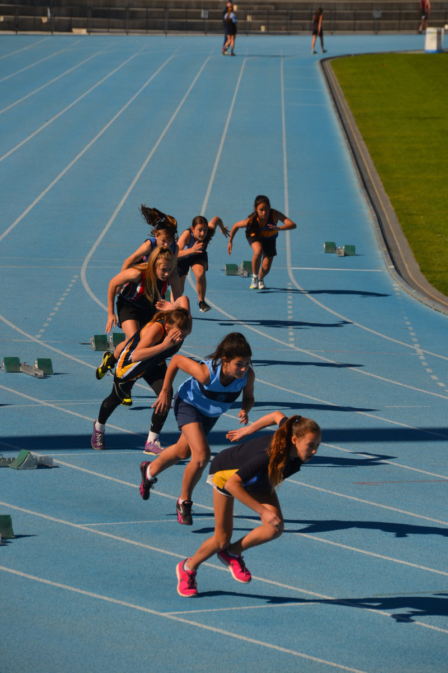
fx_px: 3920
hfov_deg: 6.5
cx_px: 224
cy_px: 336
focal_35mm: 210
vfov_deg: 9.8
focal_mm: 140
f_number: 6.3
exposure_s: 1/640
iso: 100
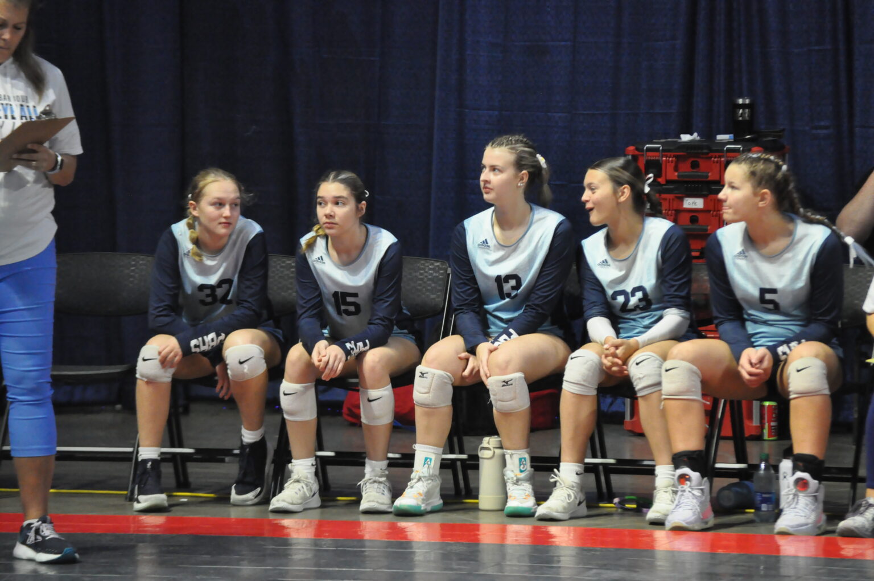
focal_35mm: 218
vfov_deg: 6.3
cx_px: 437
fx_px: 5274
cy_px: 290
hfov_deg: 9.5
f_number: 5
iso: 3200
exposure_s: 1/200
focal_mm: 145
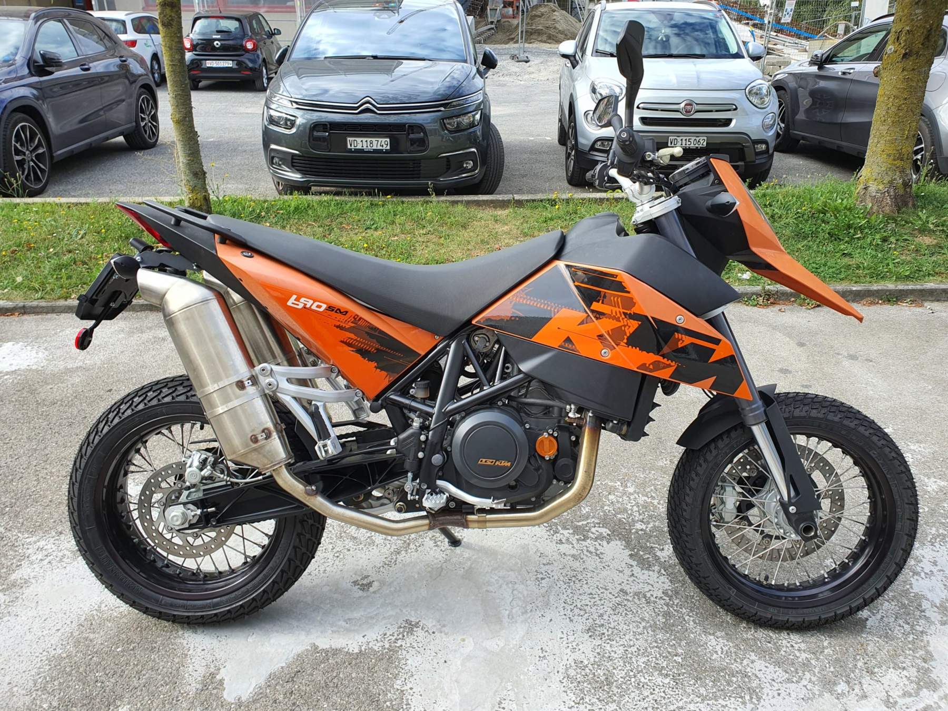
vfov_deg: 53.1
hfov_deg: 67.3
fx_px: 712
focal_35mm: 26
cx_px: 474
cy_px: 356
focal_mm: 4.3
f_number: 2.4
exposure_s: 1/327
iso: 50
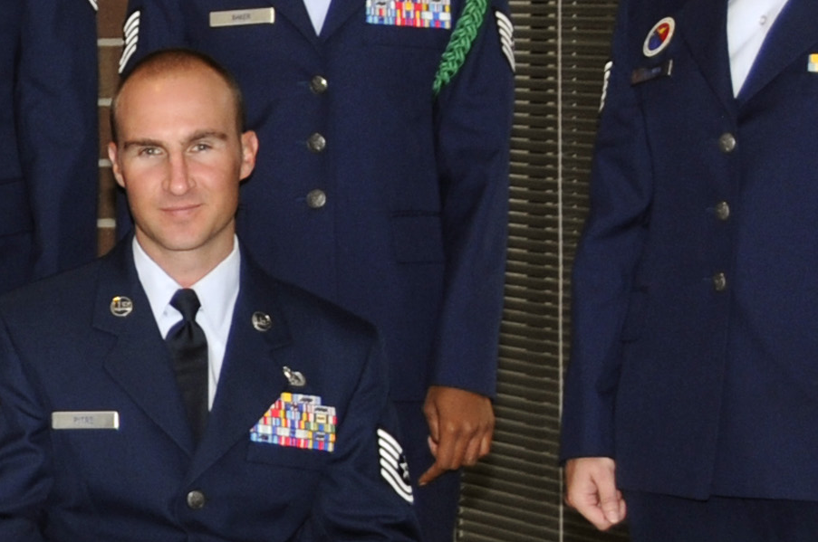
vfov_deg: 7.1
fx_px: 4364
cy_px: 230
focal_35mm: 192
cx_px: -842
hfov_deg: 9.9
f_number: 4.5
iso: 200
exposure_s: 1/60
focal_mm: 27
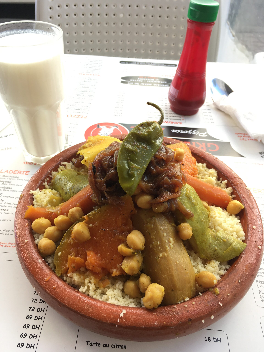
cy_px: 176
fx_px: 295
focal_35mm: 29
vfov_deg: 61.7
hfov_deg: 48.2
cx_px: 132
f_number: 2.2
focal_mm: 4.15
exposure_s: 1/103
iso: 25
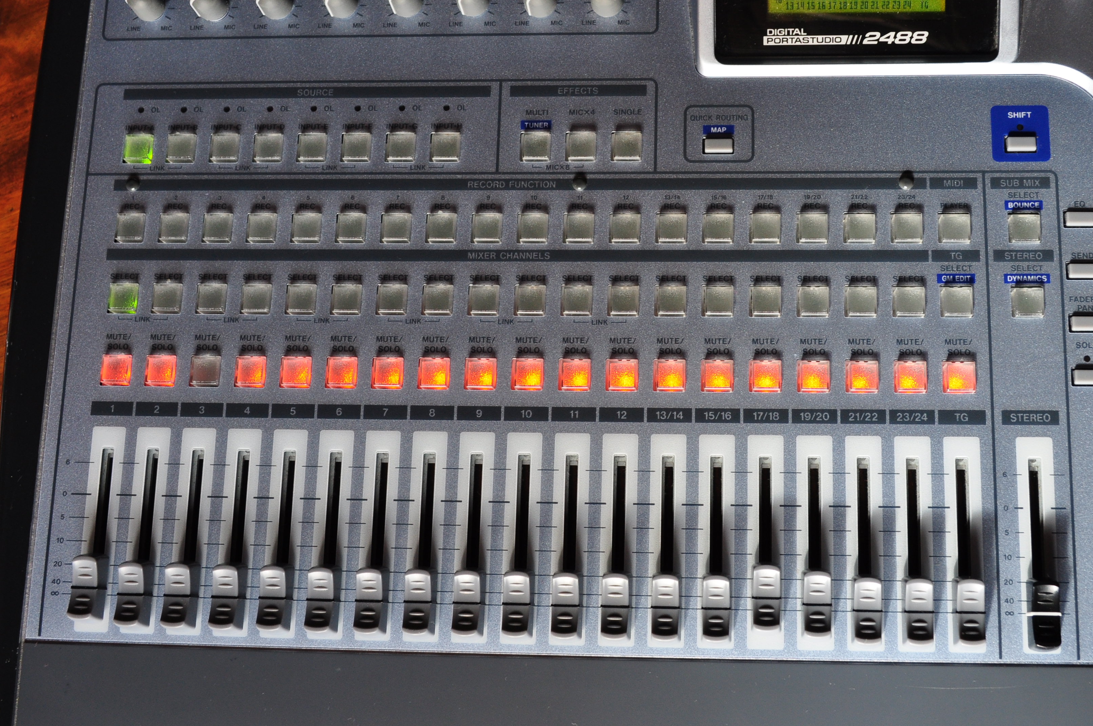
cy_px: 256
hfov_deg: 41.0
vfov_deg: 27.9
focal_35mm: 48
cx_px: 630
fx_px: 1456
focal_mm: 24
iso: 400
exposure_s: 1/50
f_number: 8
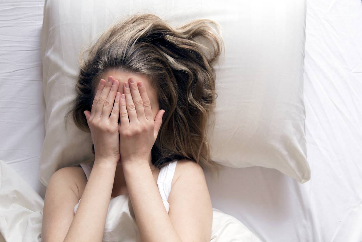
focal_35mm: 46
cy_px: 121
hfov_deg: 42.7
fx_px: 463
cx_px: 181
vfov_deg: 29.3
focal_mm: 46
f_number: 4
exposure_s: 1/100
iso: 320
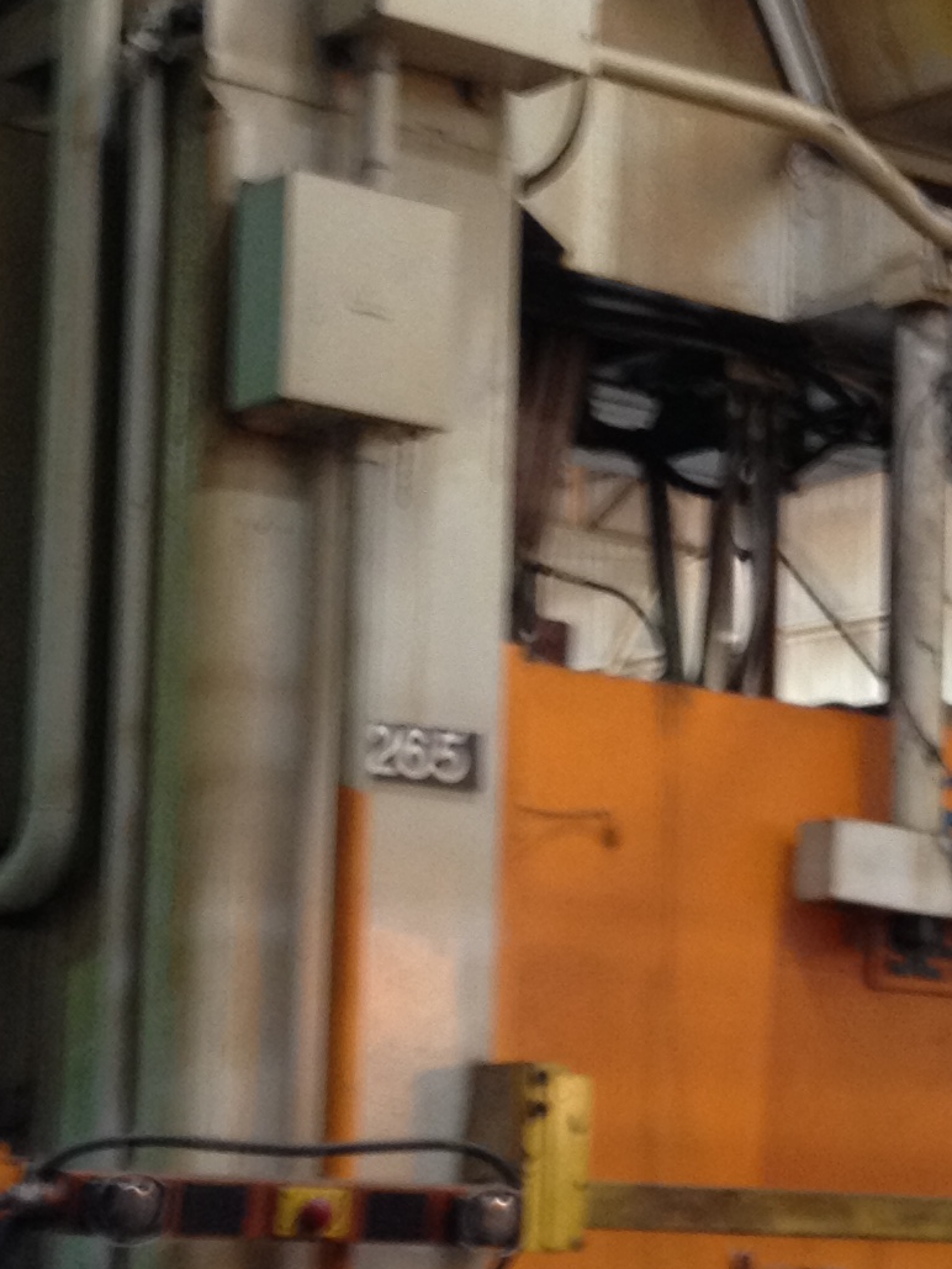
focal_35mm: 111
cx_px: 1020
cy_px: 793
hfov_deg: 13.1
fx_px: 4069
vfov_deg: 17.7
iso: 125
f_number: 2.4
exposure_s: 1/20
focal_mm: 4.28
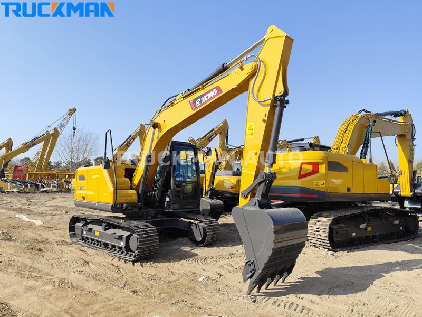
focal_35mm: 23
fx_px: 280
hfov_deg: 73.9
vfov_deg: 58.9
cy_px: 158
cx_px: 211
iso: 50
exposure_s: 1/775
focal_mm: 6.14
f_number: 1.65
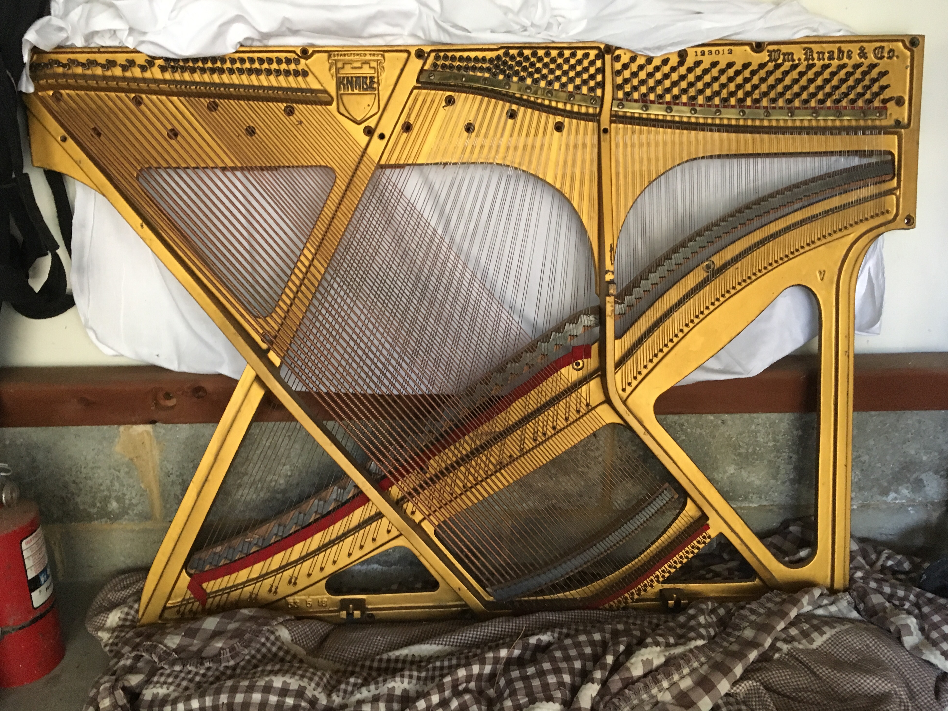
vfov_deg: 46.8
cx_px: 469
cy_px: 344
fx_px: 822
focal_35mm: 30
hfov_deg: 60.0
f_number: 2.2
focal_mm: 4.15
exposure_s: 1/15
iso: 200
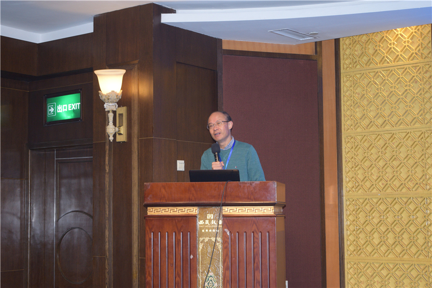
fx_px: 810
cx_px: 216
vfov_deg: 20.1
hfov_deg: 29.9
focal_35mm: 68
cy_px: 144
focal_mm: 45
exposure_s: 1/30
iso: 800
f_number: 5
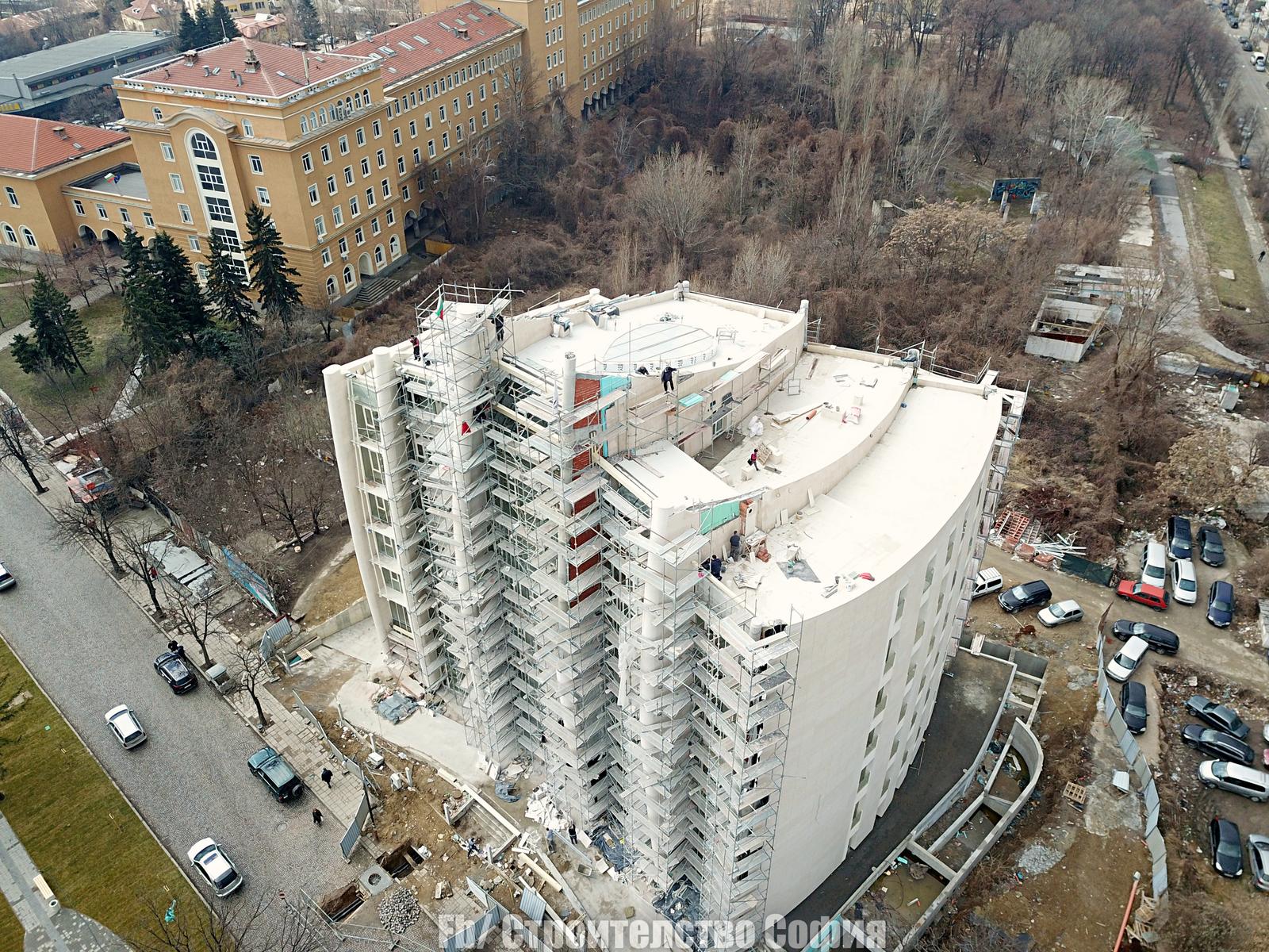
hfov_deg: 67.3
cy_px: 476
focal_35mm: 26
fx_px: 953
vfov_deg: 53.1
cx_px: 634
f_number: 2.2
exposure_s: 1/381
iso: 100
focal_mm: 4.73
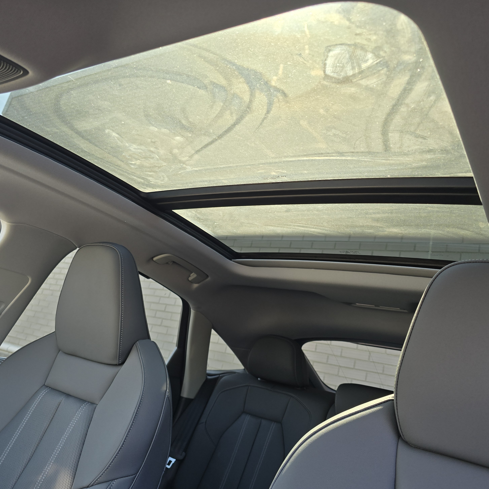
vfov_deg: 57.3
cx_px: 250
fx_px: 448
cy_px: 249
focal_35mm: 28
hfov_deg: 57.3
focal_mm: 6.3
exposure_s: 1/180
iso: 80
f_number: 1.7
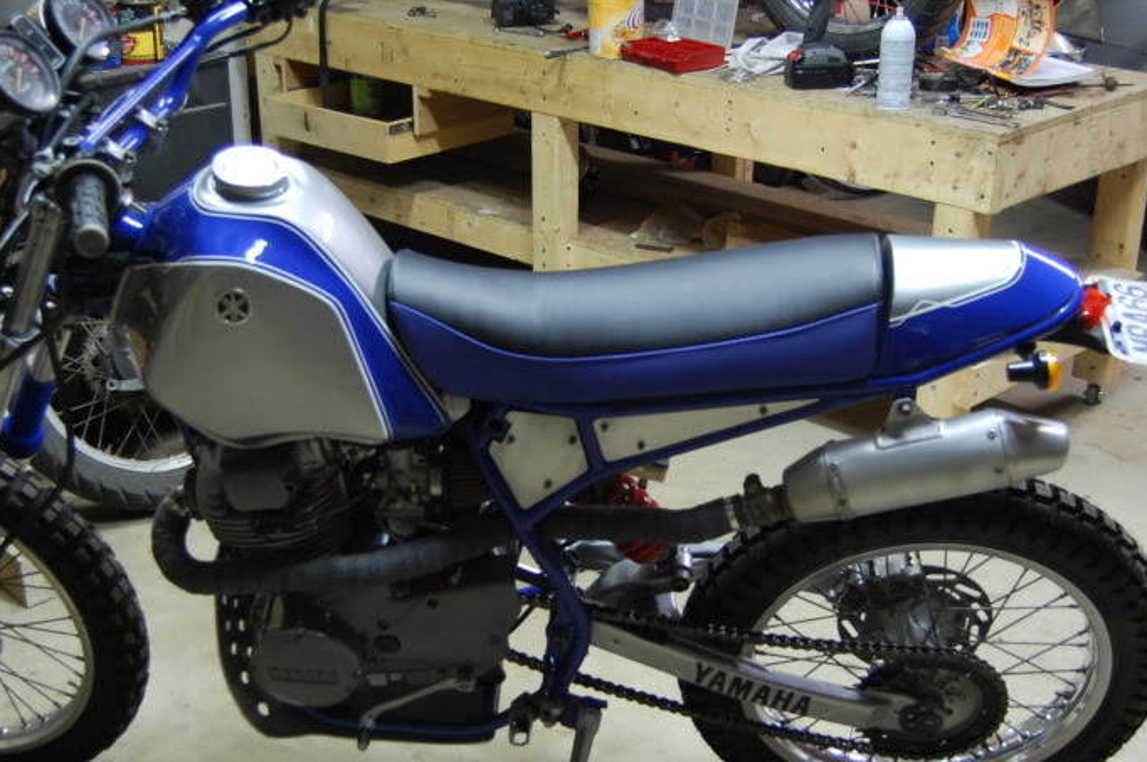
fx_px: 1647
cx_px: 532
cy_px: 459
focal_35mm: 52
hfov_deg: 38.4
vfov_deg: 26.0
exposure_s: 1/8
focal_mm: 23
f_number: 3.8
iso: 800
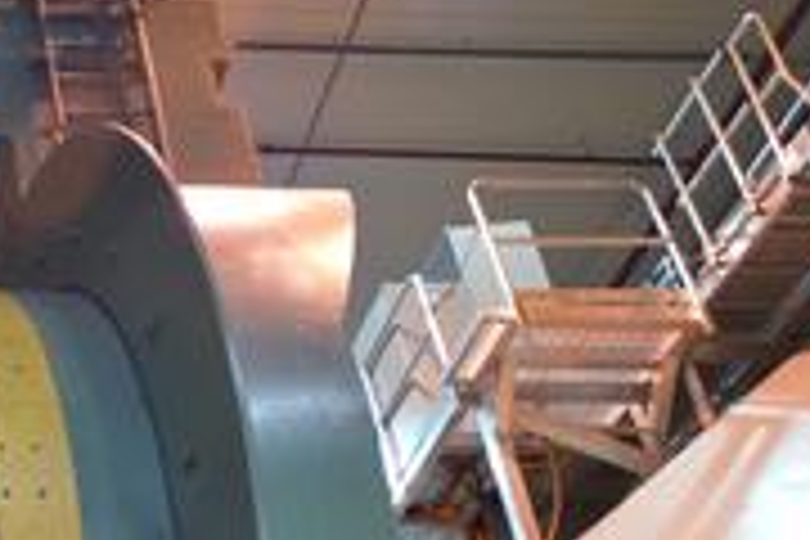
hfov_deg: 23.6
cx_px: -288
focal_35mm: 74
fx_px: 1665
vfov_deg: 17.0
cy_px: 760
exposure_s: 1/50
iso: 800
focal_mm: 19
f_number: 3.5
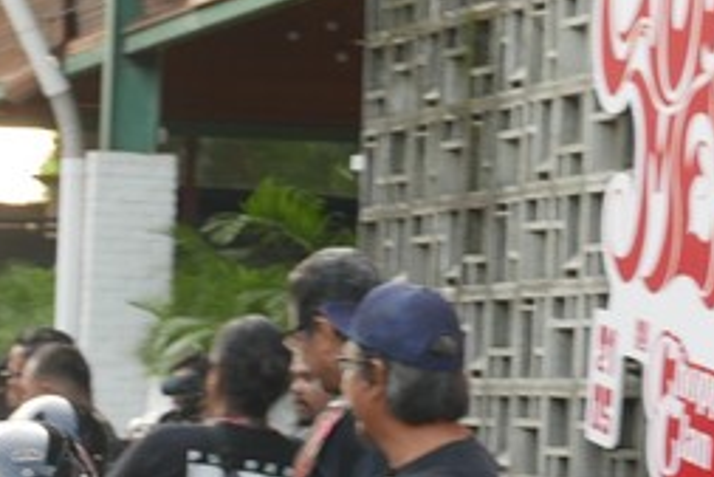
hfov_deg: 8.9
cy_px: 749
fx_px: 4505
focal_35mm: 227
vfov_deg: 6.0
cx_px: -192
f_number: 3.5
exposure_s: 1/100
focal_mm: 25.4
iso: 250
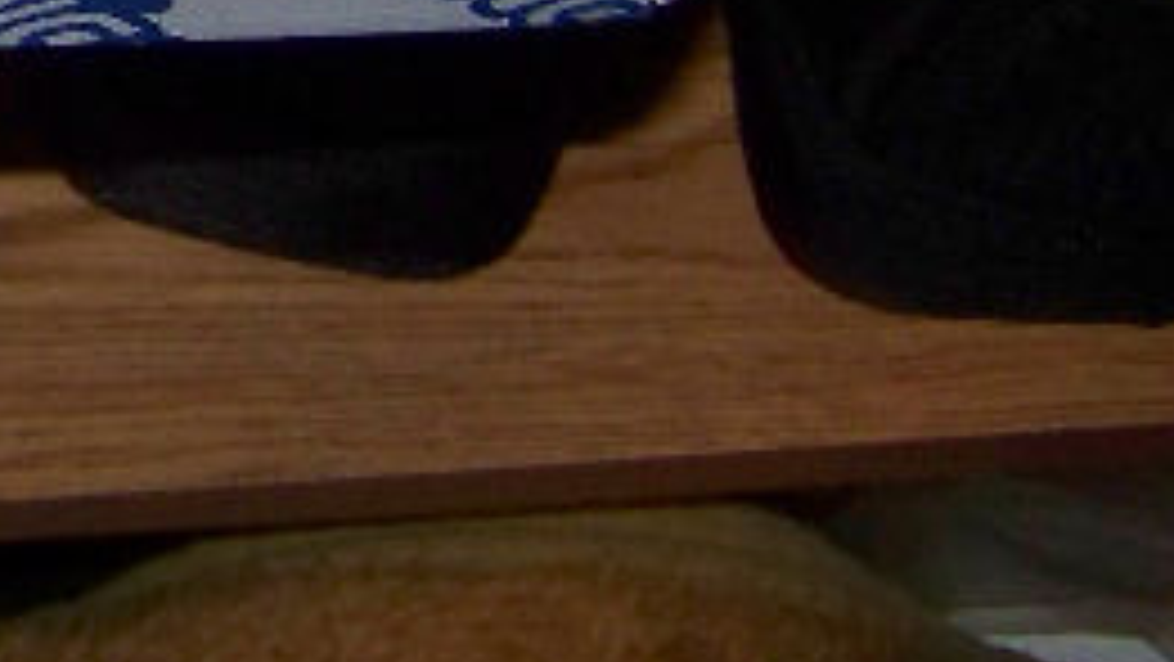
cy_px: -716
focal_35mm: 154
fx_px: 4795
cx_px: -985
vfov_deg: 7.5
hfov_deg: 12.6
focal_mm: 5.85
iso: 200
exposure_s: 1/30
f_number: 2.8
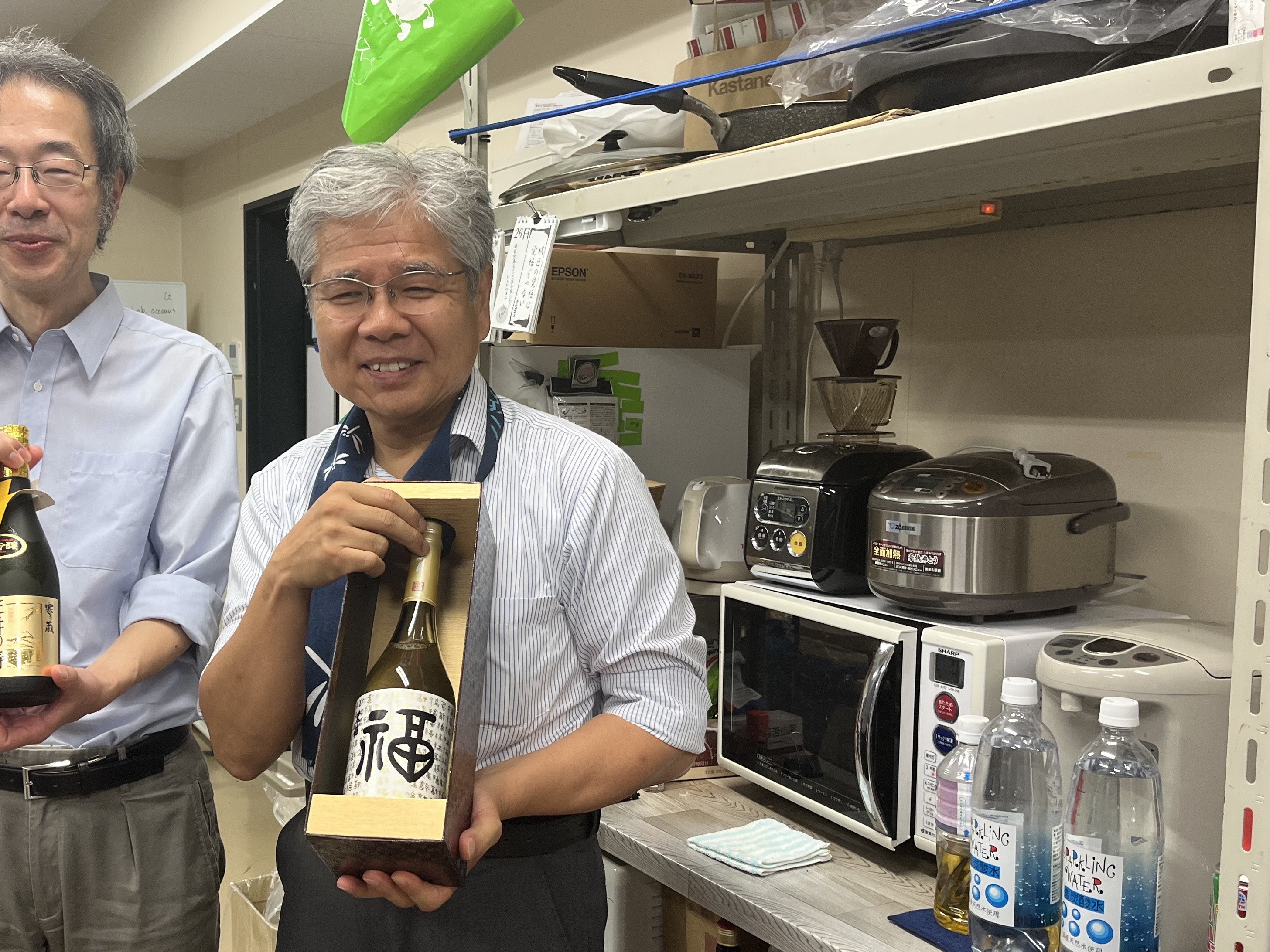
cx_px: 438
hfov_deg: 50.6
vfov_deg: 39.6
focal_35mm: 36
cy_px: 519
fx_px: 1321
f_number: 1.6
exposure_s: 1/100
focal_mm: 5.1
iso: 125
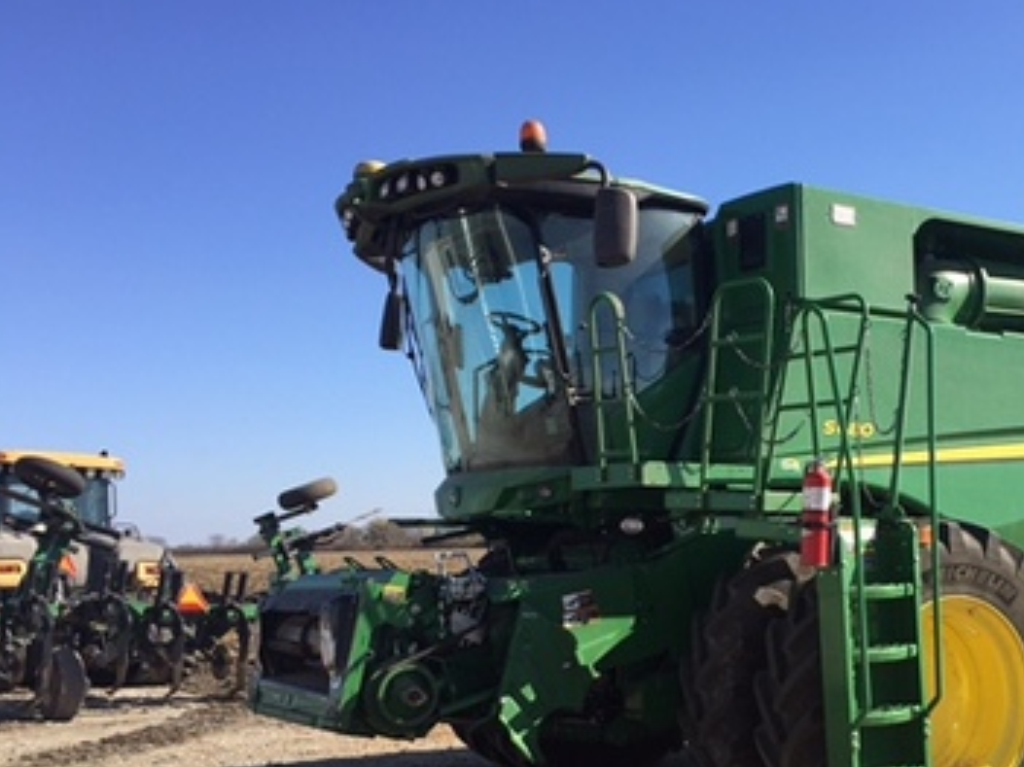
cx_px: 770
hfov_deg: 40.9
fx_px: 1331
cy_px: 545
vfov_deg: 31.8
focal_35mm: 45
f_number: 2.2
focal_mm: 4.15
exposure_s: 1/1319
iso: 32
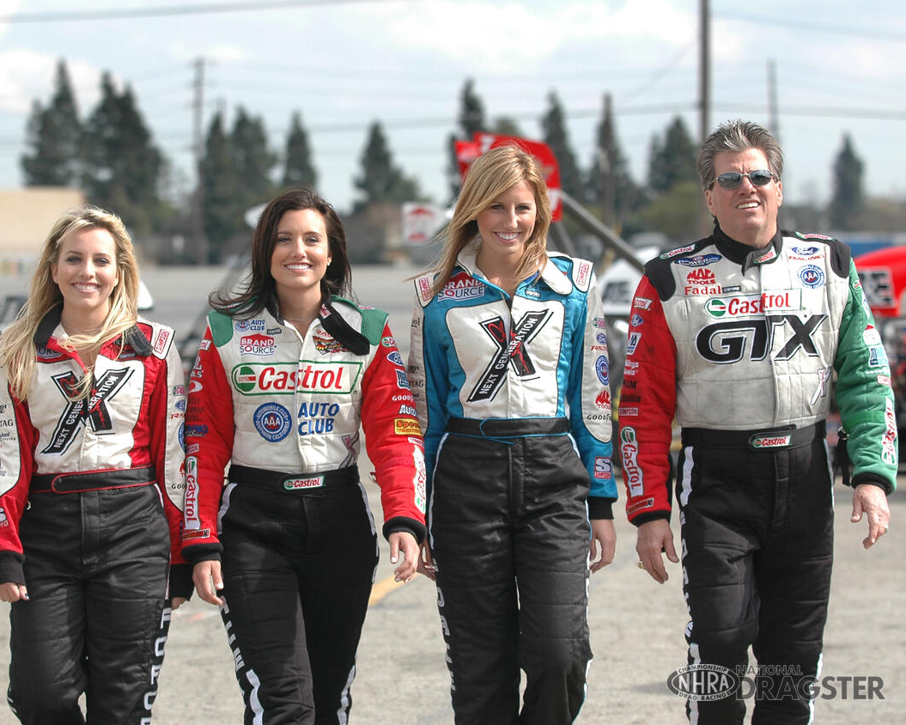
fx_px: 4210
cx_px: 362
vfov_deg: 9.8
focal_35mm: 157
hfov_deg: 12.3
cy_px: 361
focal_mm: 92
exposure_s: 1/1000
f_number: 4
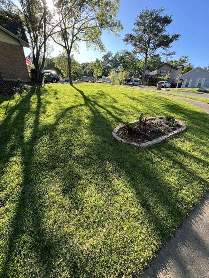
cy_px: 139
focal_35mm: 13
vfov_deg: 106.2
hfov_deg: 89.9
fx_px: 105
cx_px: 104
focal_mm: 1.57
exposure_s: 1/231
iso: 32
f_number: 1.8
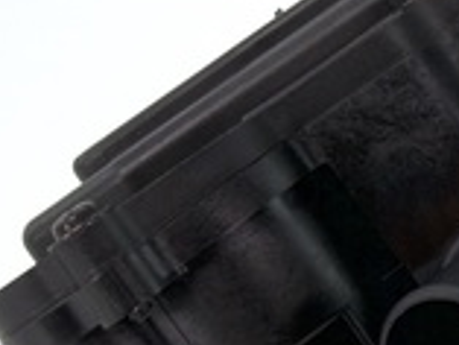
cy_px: 238
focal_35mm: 228
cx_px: 737
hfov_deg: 8.4
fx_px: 3026
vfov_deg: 6.5
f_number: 16
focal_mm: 28
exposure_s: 1/25
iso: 200
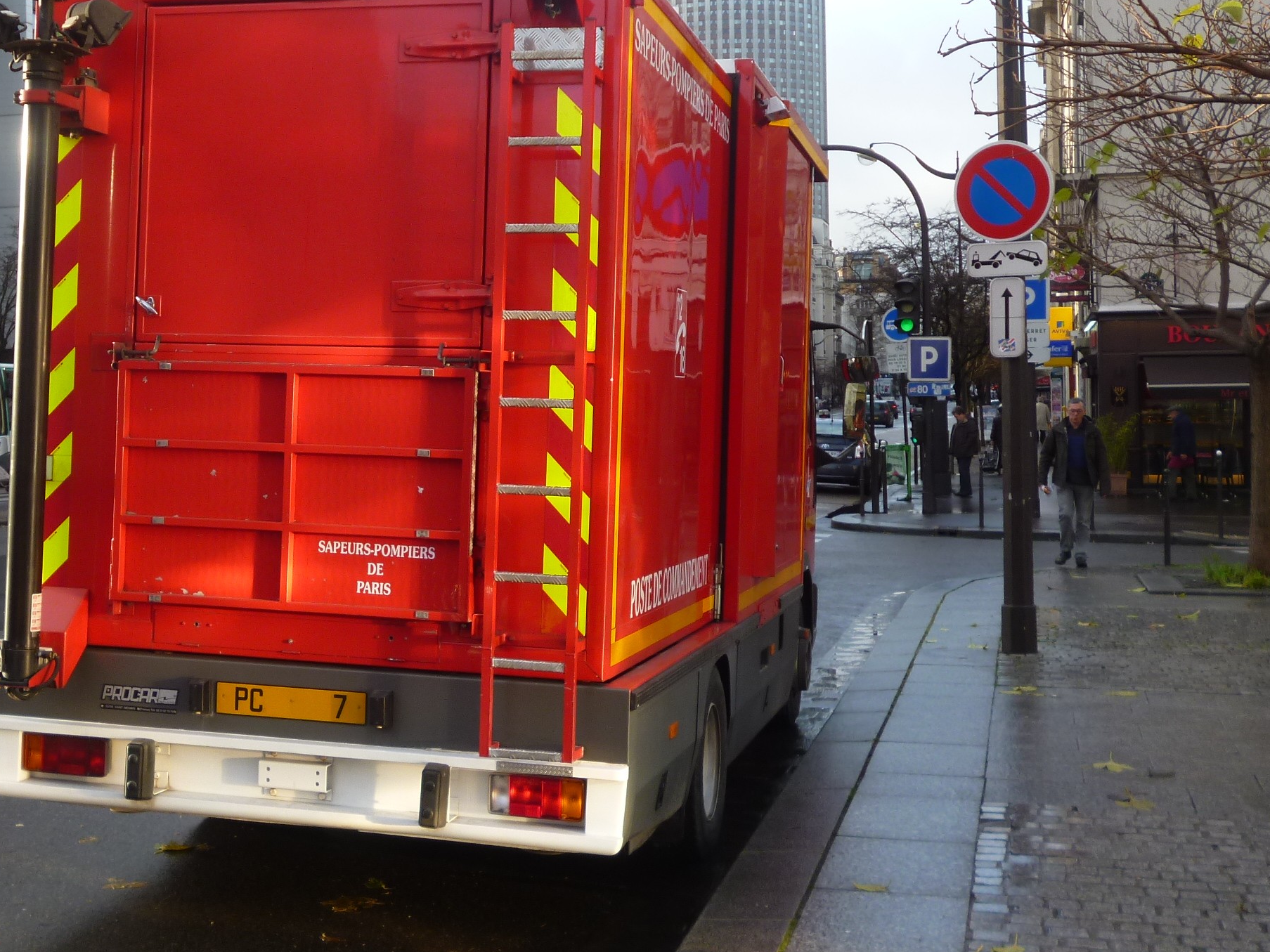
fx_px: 1871
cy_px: 370
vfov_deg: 28.5
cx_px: 429
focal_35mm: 51
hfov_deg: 37.1
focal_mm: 6.4
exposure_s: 1/125
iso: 100
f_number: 3.5
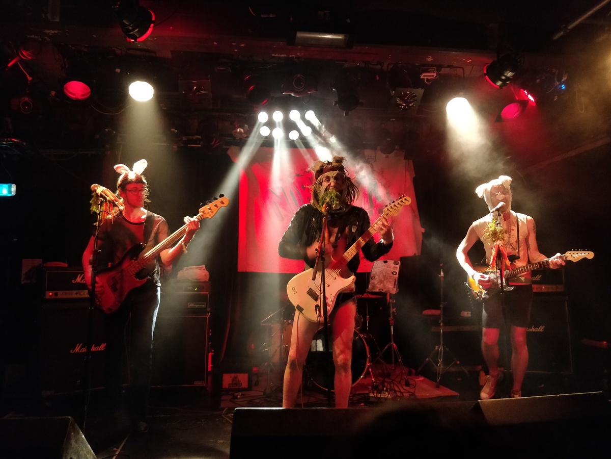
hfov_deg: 71.6
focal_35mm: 24
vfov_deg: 56.8
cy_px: 230
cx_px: 306
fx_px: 424
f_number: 1.7
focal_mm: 4.1
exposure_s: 1/33
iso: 2000
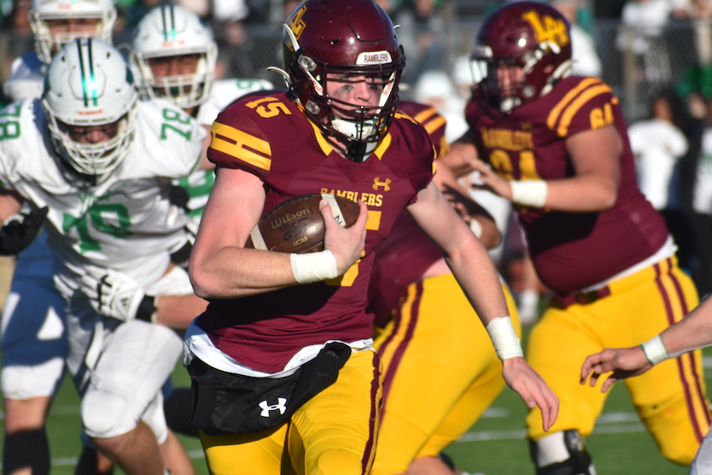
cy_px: 270
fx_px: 8959
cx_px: 400
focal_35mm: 453
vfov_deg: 3.0
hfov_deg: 4.6
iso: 250
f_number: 5.6
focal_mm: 210
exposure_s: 1/2000
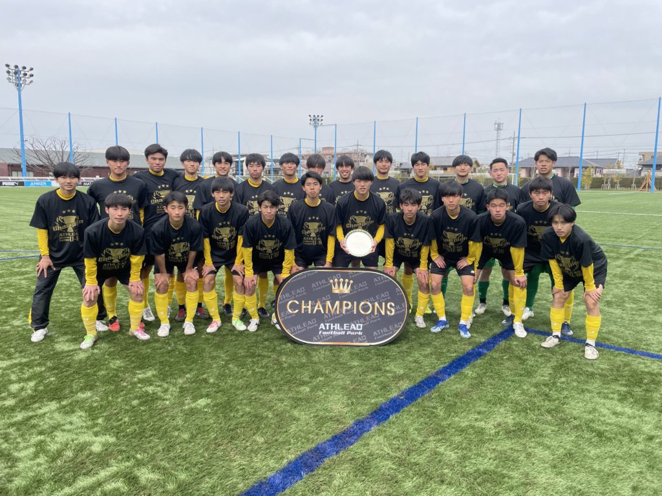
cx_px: 331
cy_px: 248
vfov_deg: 53.1
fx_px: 497
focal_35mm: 26
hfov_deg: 67.3
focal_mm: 4.2
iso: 32
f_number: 1.6
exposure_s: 1/1984
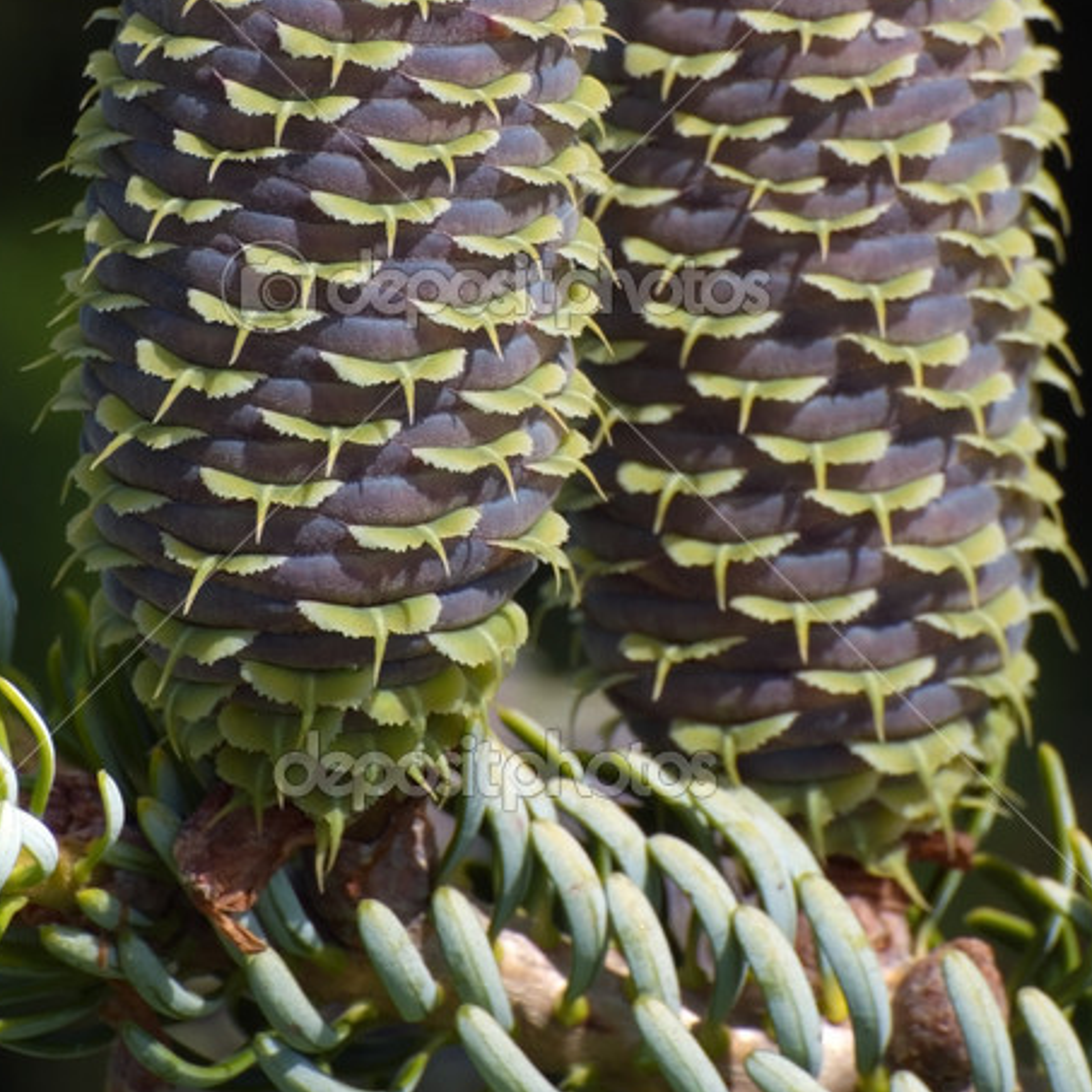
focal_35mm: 863
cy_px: 290
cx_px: 494
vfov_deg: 2.0
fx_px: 30801
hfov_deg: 2.0
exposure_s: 1/160
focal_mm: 300
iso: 200
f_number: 13
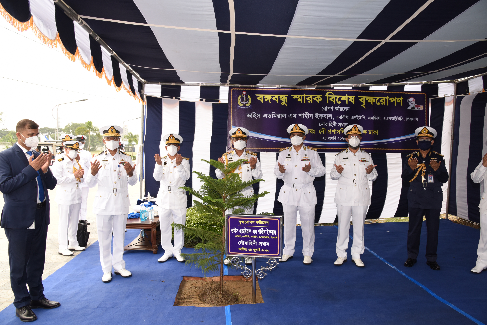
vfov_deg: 53.1
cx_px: 244
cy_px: 162
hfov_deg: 73.7
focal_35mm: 24
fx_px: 325
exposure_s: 1/125
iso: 640
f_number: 10
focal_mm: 24
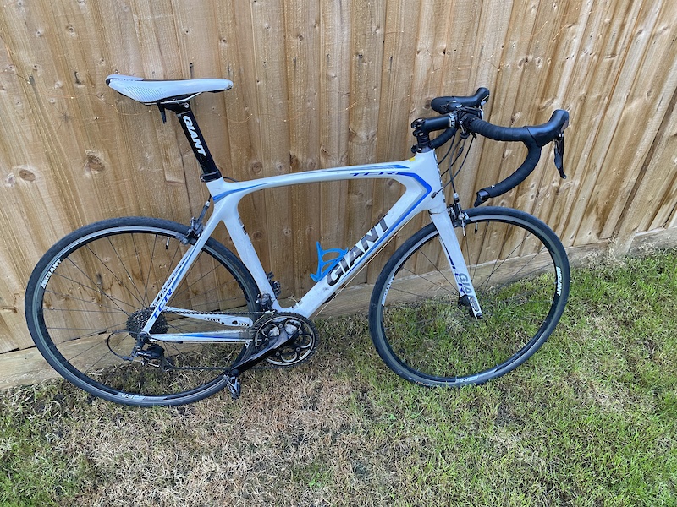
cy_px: 254
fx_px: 508
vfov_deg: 53.1
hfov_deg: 67.3
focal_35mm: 26
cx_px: 338
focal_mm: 4.25
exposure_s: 1/81
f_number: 1.8
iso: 125
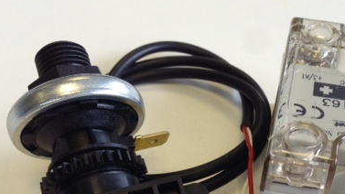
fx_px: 558
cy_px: 185
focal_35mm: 61
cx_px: 259
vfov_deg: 19.3
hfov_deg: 33.7
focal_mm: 4.13
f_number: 2.4
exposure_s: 1/100
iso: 80
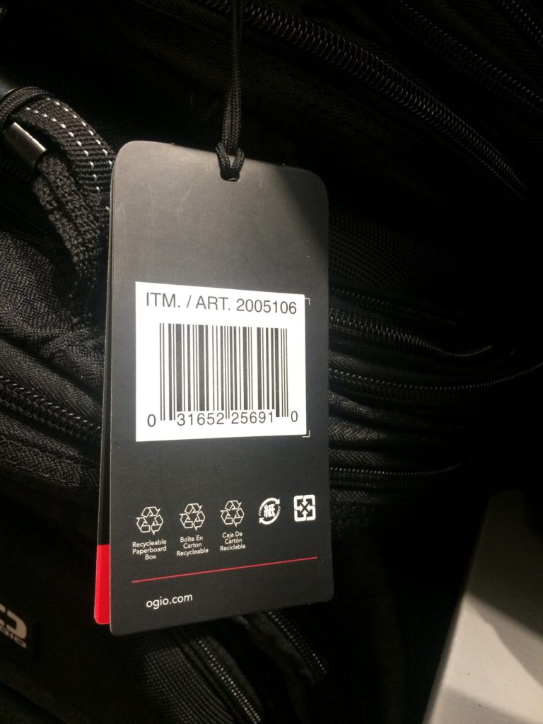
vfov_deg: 61.7
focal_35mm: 29
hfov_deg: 48.2
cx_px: 272
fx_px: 607
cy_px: 362
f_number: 2.2
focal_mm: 4.15
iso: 320
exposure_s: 1/33
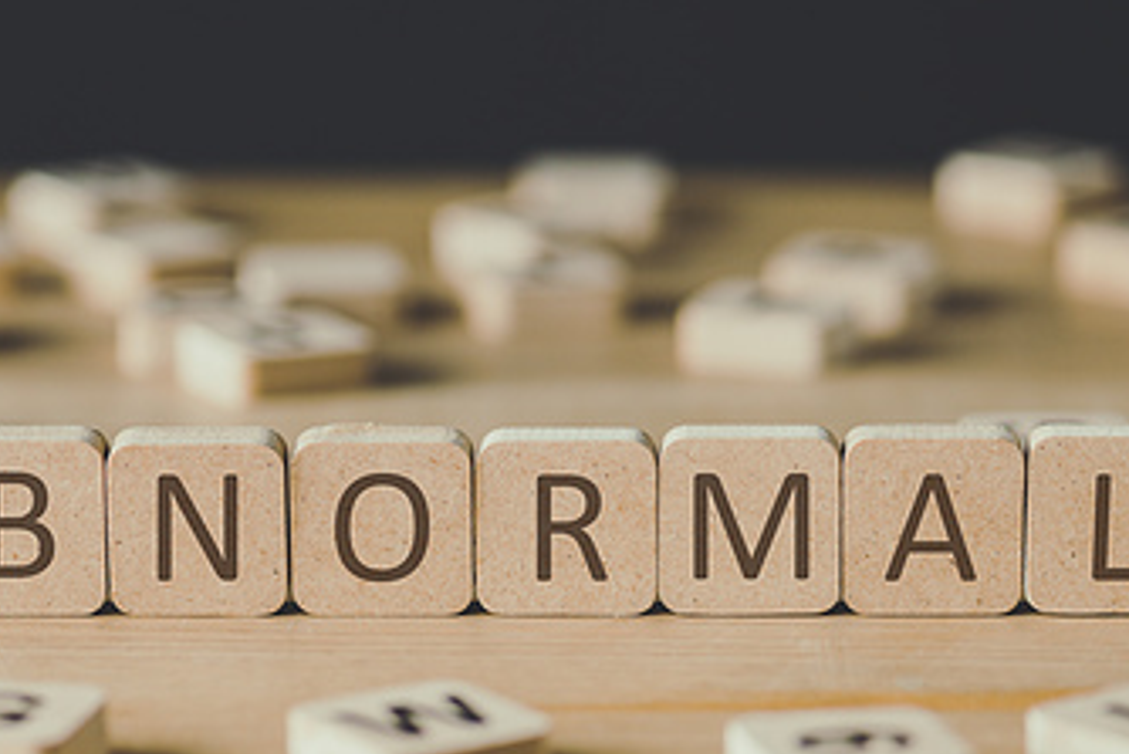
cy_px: 413
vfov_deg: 8.8
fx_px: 4926
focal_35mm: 157
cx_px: 470
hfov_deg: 13.1
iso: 320
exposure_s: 1/200
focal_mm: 105
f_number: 5
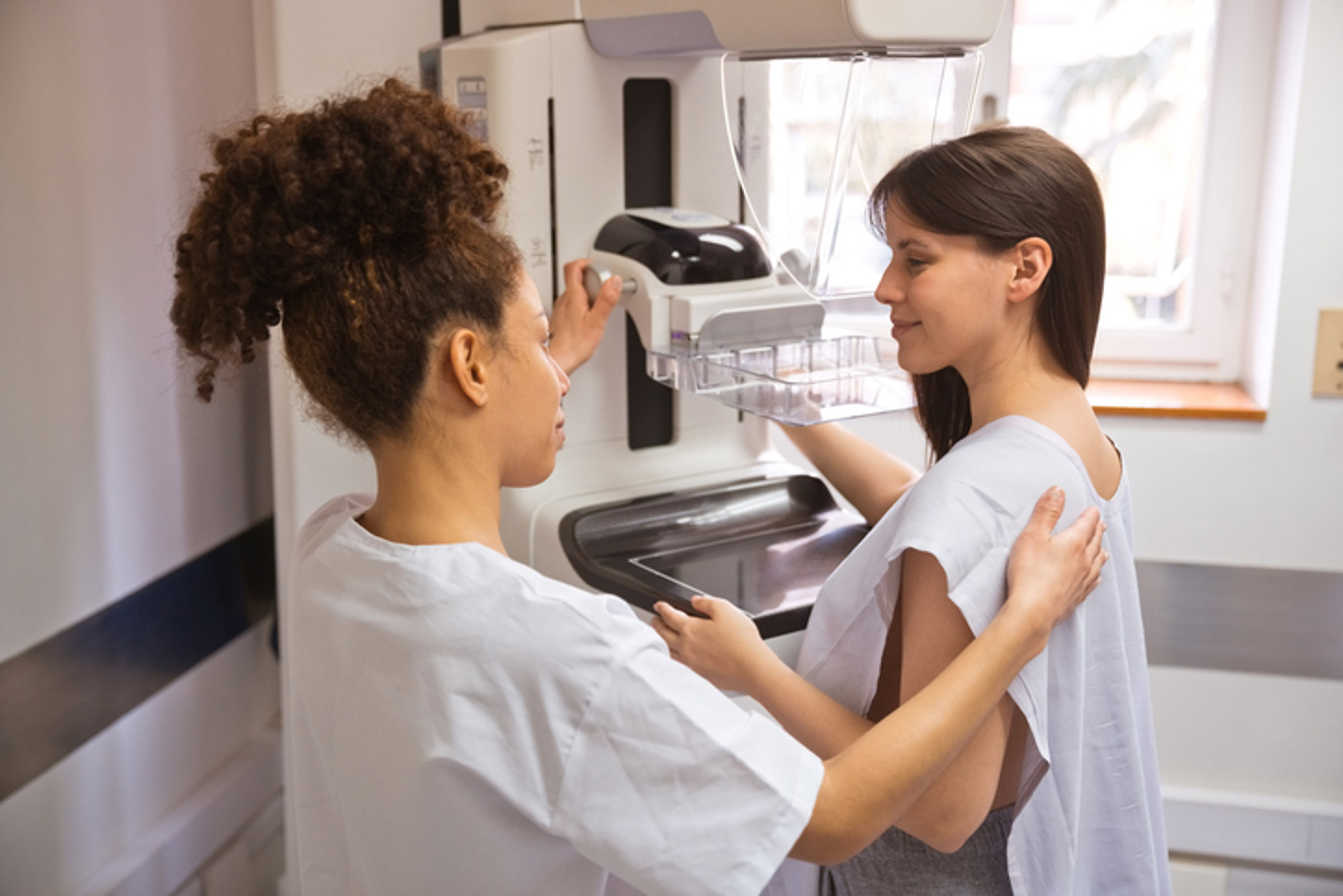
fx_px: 1492
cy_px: 448
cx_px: 672
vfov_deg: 33.4
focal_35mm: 40
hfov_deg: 48.4
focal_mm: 40
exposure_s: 1/125
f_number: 2.8
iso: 1000
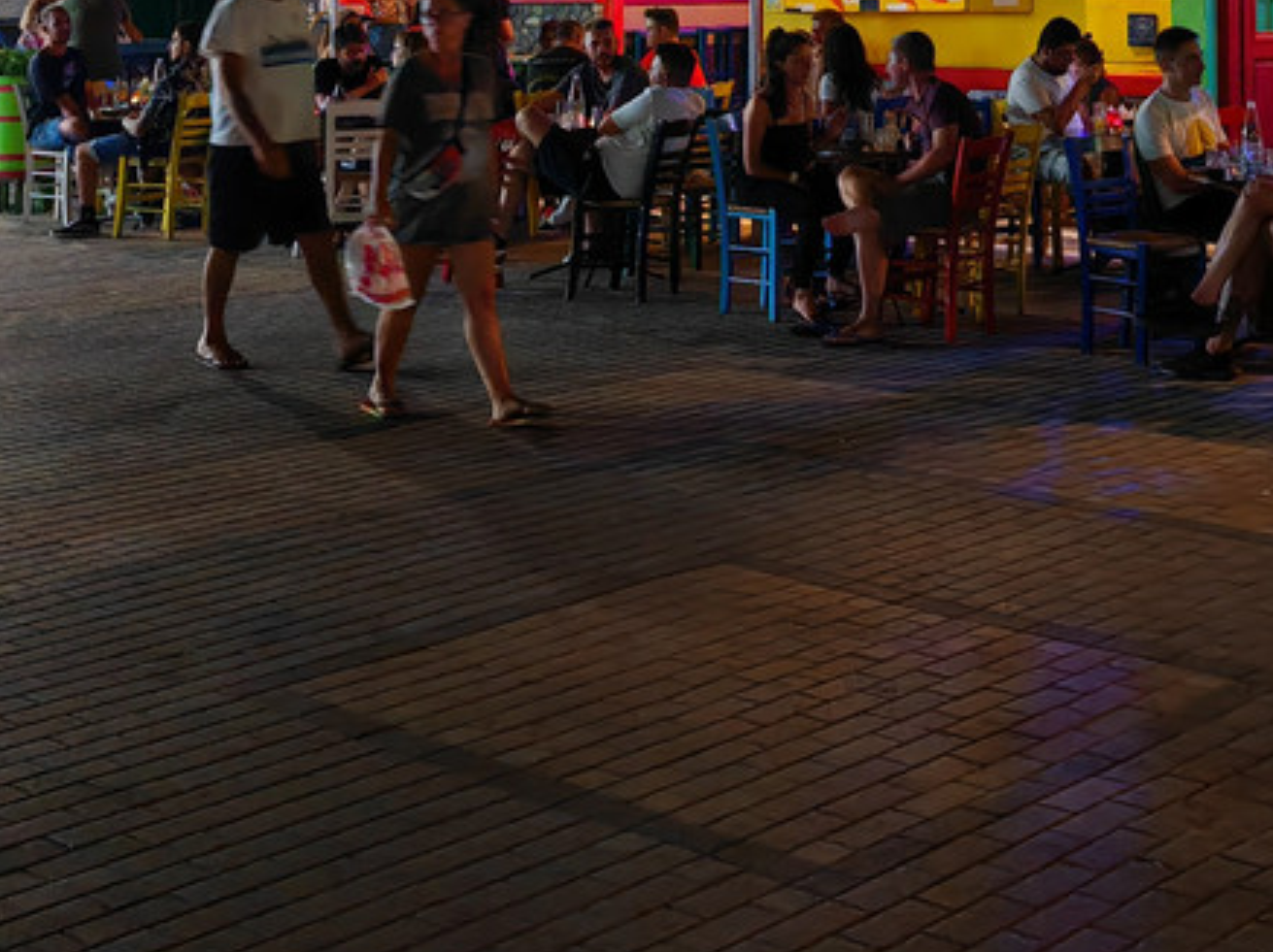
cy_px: -175
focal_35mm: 66
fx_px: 2425
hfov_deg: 29.1
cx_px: 899
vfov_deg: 20.8
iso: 640
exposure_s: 1/33
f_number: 1.6
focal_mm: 7.62
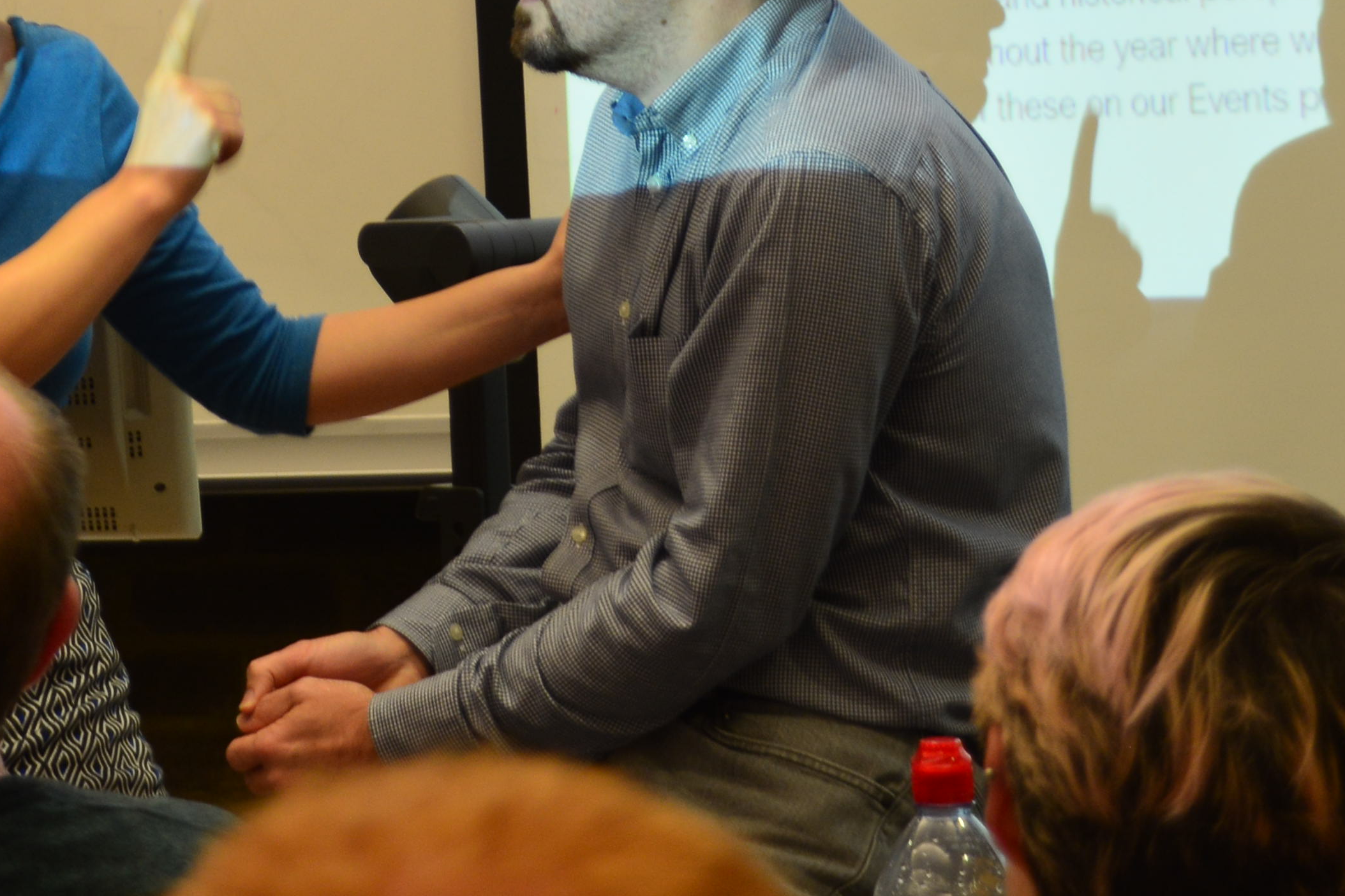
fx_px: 8293
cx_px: -257
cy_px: -191
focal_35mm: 222
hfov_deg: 9.2
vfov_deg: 6.2
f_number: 4.8
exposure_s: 1/15
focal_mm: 52
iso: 250
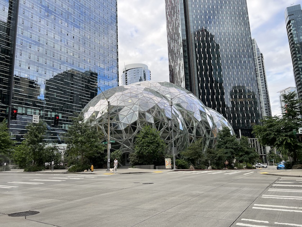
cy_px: 114
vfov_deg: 53.1
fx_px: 227
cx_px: 151
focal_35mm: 26
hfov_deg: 67.3
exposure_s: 1/555
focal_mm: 5.7
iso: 50
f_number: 1.5
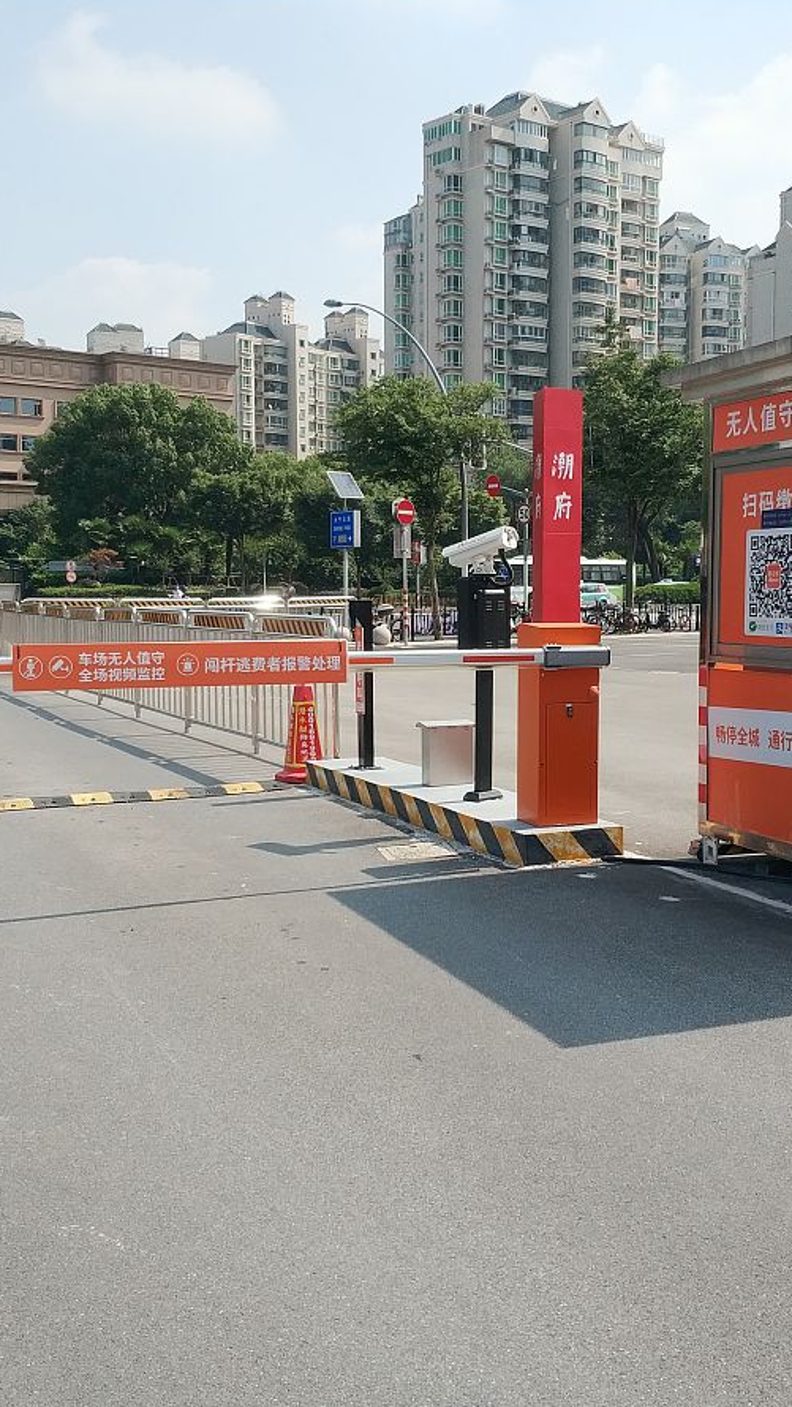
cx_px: 458
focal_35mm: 47
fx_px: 1754
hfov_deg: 25.4
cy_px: 699
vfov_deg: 43.7
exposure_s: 1/1536
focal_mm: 4.5
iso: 156
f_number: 2
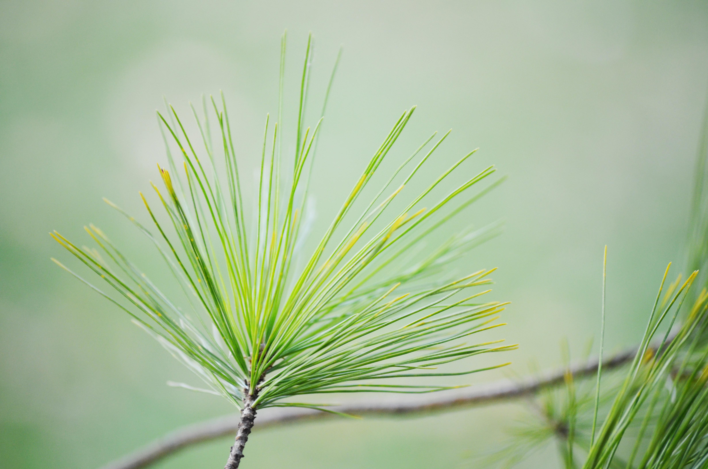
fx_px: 5152
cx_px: 354
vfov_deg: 5.2
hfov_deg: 7.9
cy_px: 234
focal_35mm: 262
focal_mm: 175
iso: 400
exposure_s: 1/250
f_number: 5.3
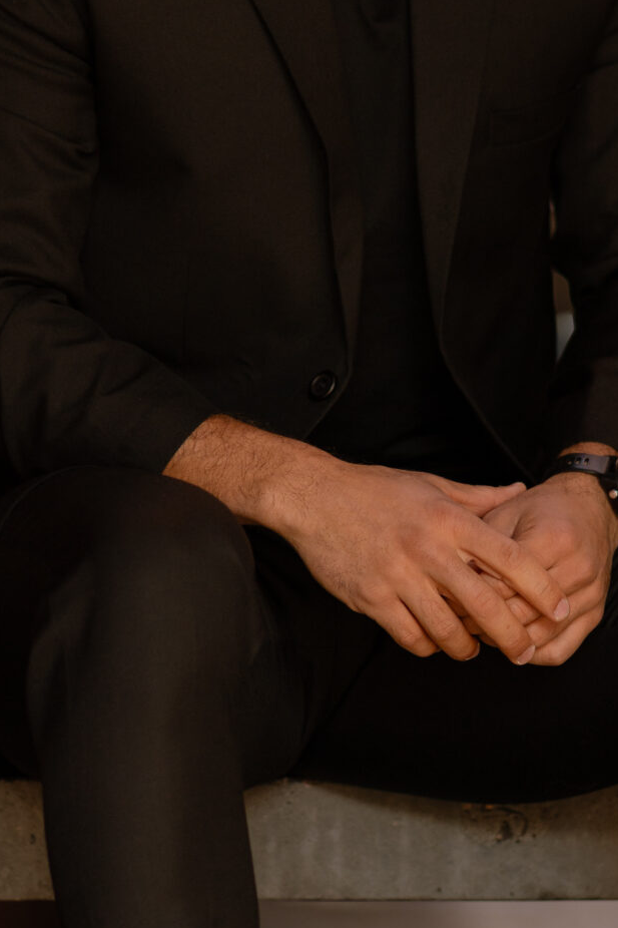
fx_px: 6053
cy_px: 461
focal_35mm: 235
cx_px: 339
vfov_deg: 8.8
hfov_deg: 5.8
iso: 250
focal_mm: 85
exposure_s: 1/500
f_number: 1.8
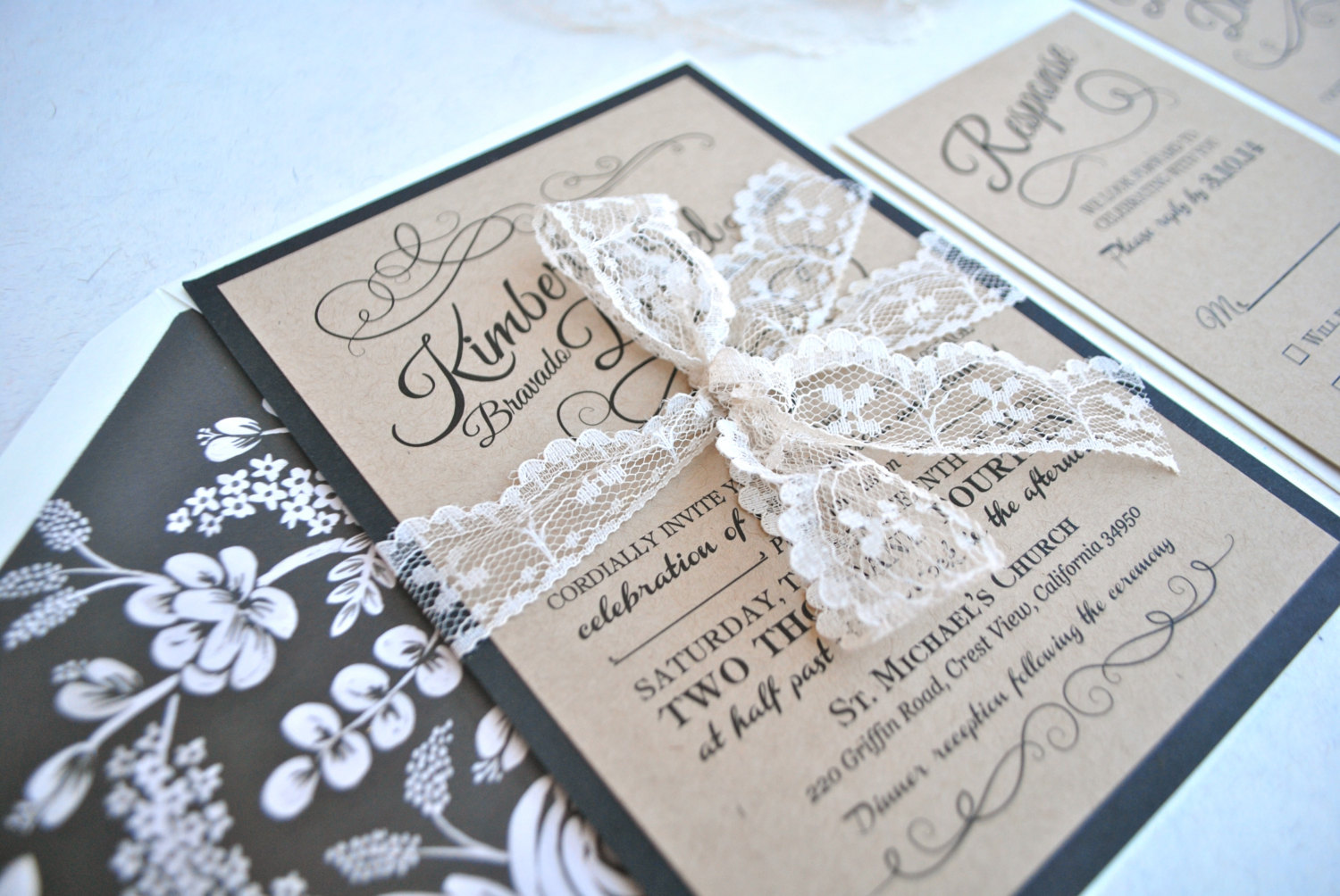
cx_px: 670
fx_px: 1006
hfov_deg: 67.3
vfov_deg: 48.0
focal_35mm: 27
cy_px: 448
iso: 200
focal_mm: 18
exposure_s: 1/400
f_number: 3.8
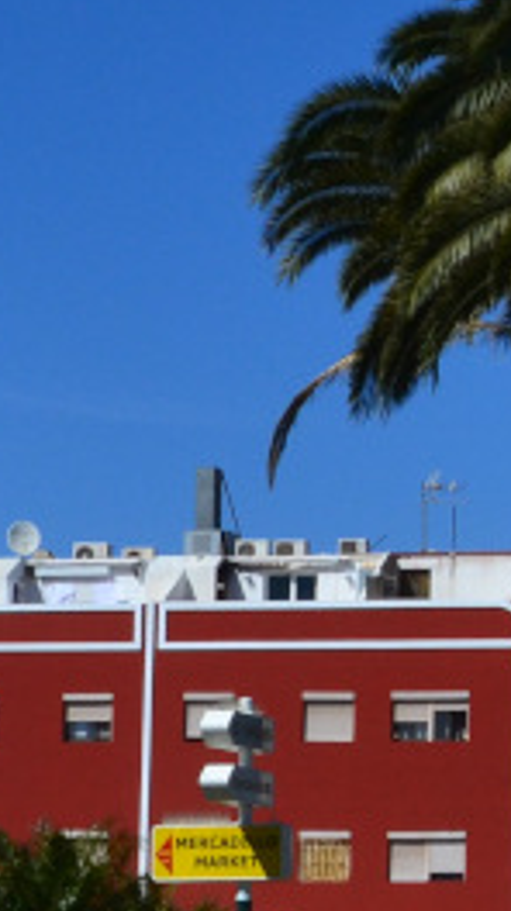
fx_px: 4492
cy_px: 728
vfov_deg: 11.5
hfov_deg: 6.4
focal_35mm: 186
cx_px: 722
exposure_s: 1/500
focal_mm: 26
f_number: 11
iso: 320
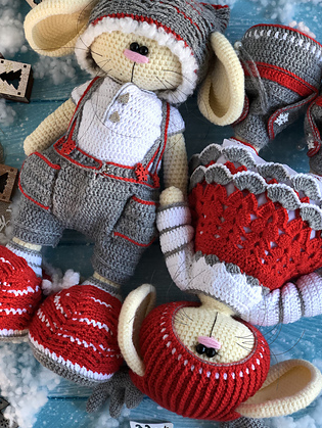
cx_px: 155
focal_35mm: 62
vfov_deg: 31.1
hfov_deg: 23.7
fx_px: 768
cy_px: 192
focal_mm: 6
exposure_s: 1/60
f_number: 2.4
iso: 100
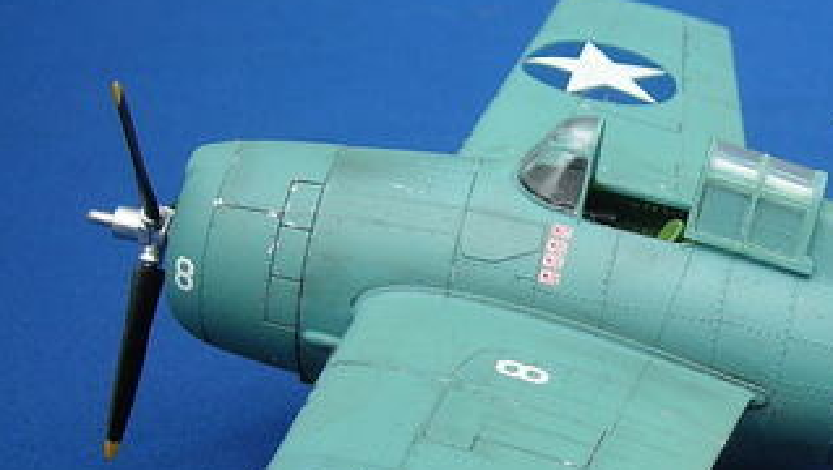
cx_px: 744
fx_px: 1835
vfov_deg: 14.6
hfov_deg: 24.8
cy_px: 339
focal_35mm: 83
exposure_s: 1/86.5
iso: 50
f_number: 3.2
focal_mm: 6.3
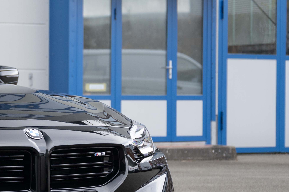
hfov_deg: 15.0
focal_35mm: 129
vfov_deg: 10.6
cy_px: 117
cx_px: -110
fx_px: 1035
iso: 500
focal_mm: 42
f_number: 2.8
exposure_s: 1/125
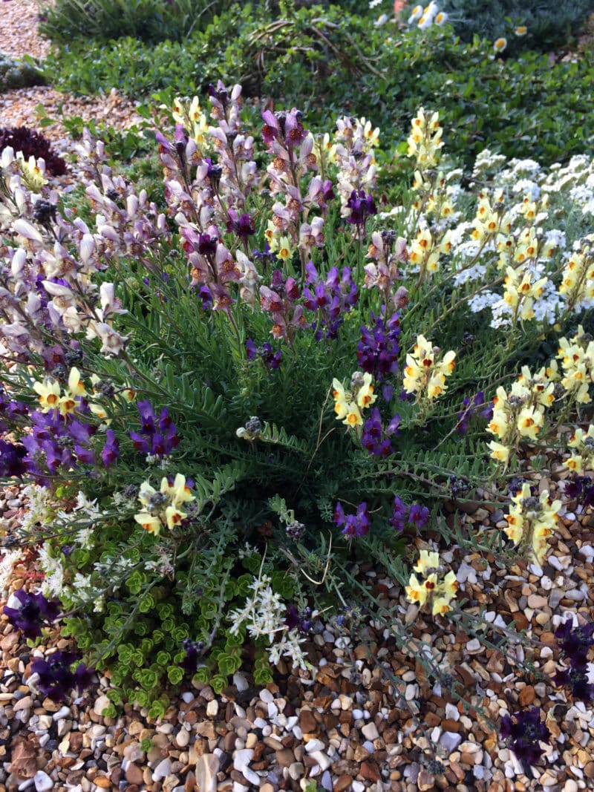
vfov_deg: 61.7
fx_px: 664
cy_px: 396
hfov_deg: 48.2
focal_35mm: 29
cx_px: 297
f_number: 2.2
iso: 32
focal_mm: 4.15
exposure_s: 1/153
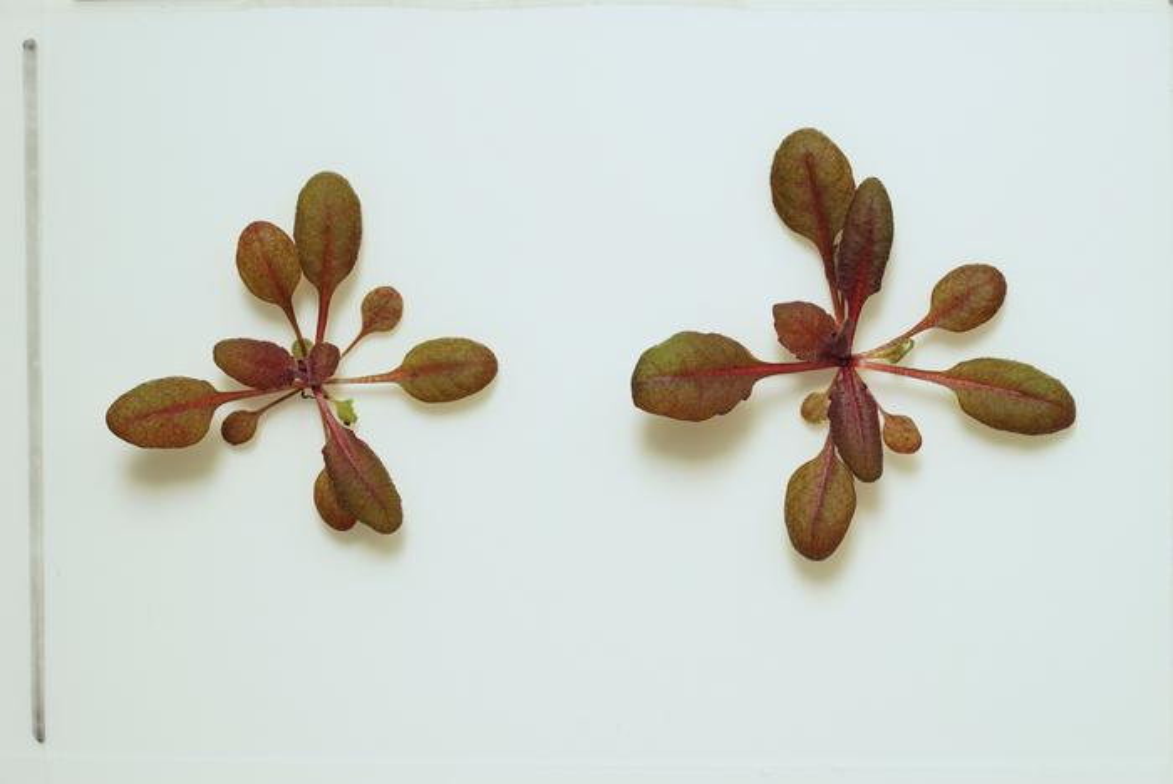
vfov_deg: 15.2
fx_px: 2935
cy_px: 392
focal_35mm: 90
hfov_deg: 22.6
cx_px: 586
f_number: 7.1
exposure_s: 1/2
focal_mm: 90
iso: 160
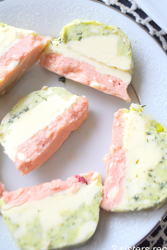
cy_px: 103
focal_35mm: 75
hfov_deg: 18.2
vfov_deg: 26.9
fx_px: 520
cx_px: 97
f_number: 5.3
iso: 400
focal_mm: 40
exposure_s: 1/100
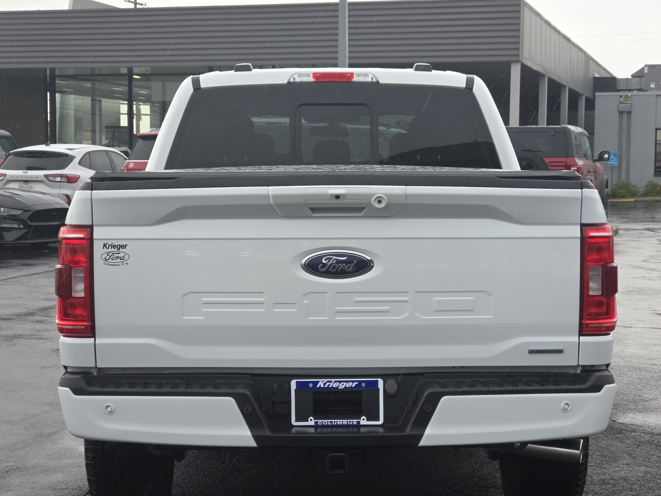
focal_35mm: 69
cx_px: 330
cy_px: 248
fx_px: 1318
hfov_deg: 28.2
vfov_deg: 21.3
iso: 25
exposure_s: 1/273
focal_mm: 7
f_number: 2.4
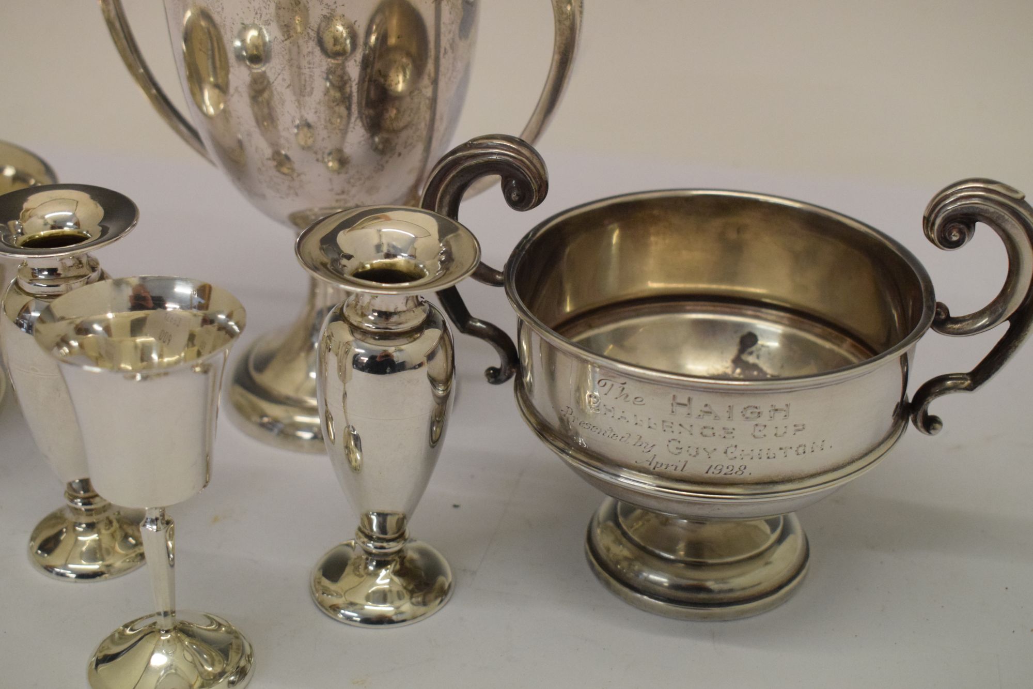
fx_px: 1635
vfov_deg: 23.8
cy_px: 344
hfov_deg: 35.1
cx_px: 516
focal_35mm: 57
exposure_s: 1/160
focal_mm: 38
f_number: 6.3
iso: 3200
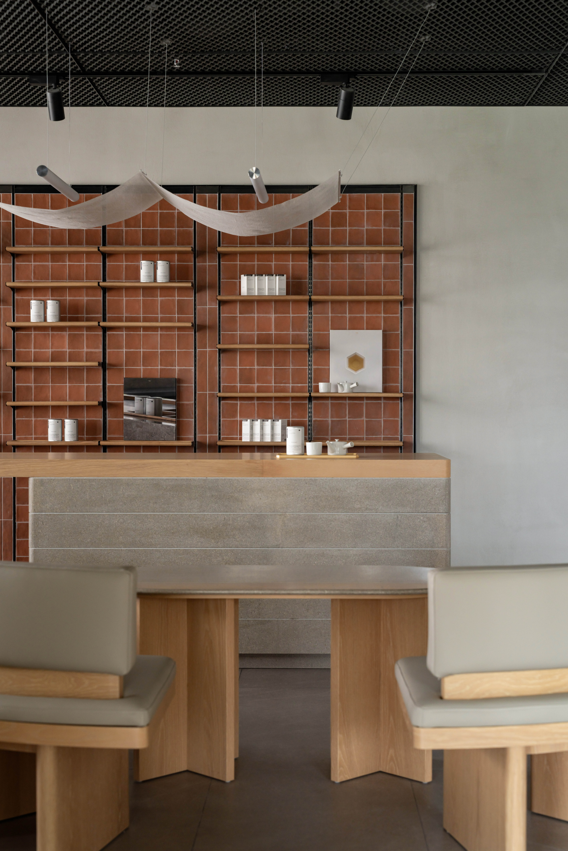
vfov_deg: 36.9
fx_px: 1278
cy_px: 426
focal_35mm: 54
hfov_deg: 25.1
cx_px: 284
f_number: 4.5
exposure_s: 1/50
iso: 500
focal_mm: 54
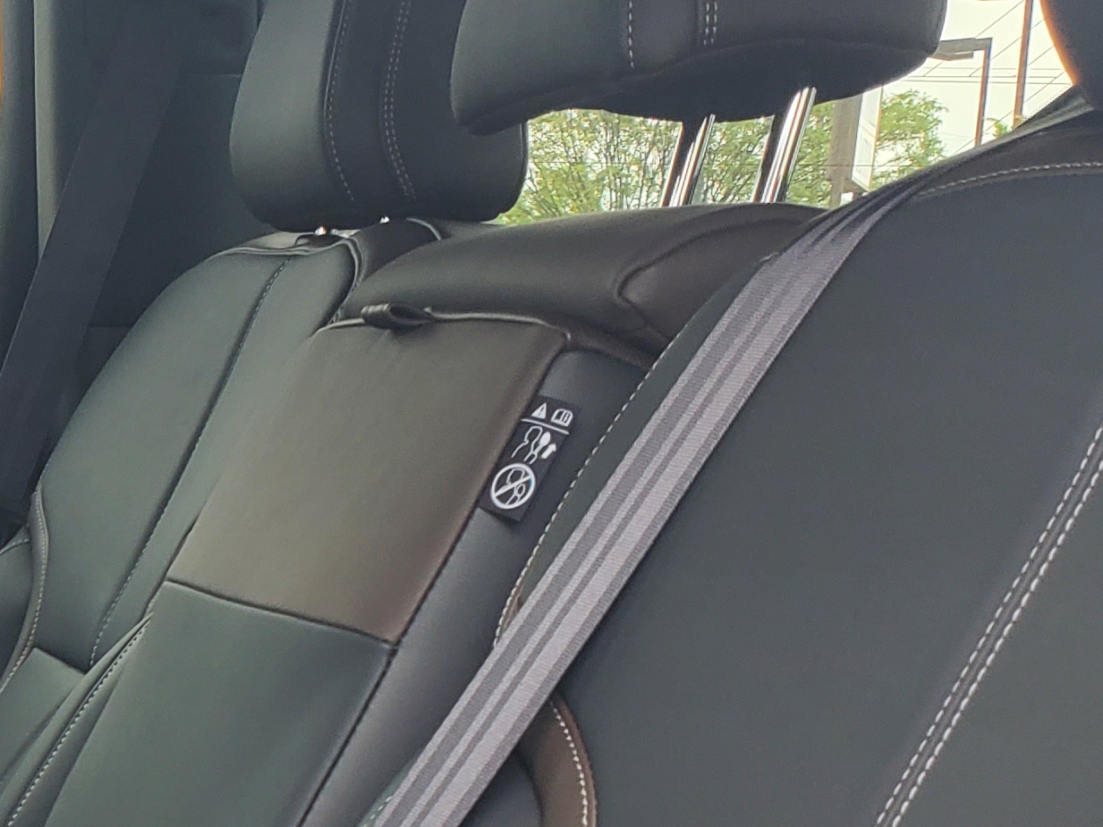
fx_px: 2709
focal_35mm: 85
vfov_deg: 17.0
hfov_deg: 19.8
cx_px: -577
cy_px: 825
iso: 50
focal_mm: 4.3
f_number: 2.4
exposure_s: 1/93
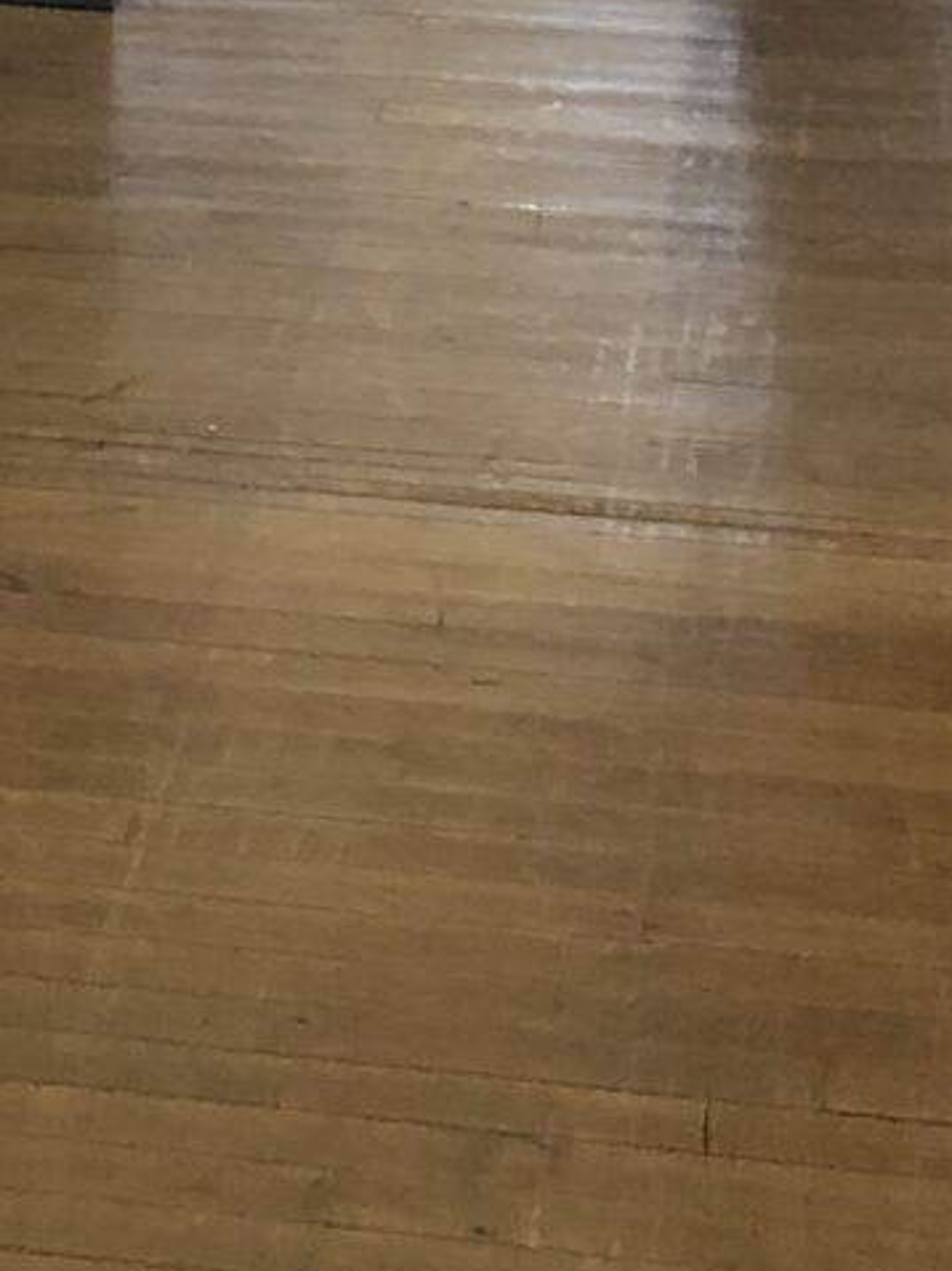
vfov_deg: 12.1
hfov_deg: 9.5
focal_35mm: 150
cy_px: -1050
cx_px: -638
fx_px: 5505
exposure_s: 1/40
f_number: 1.8
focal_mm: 3.99
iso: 25
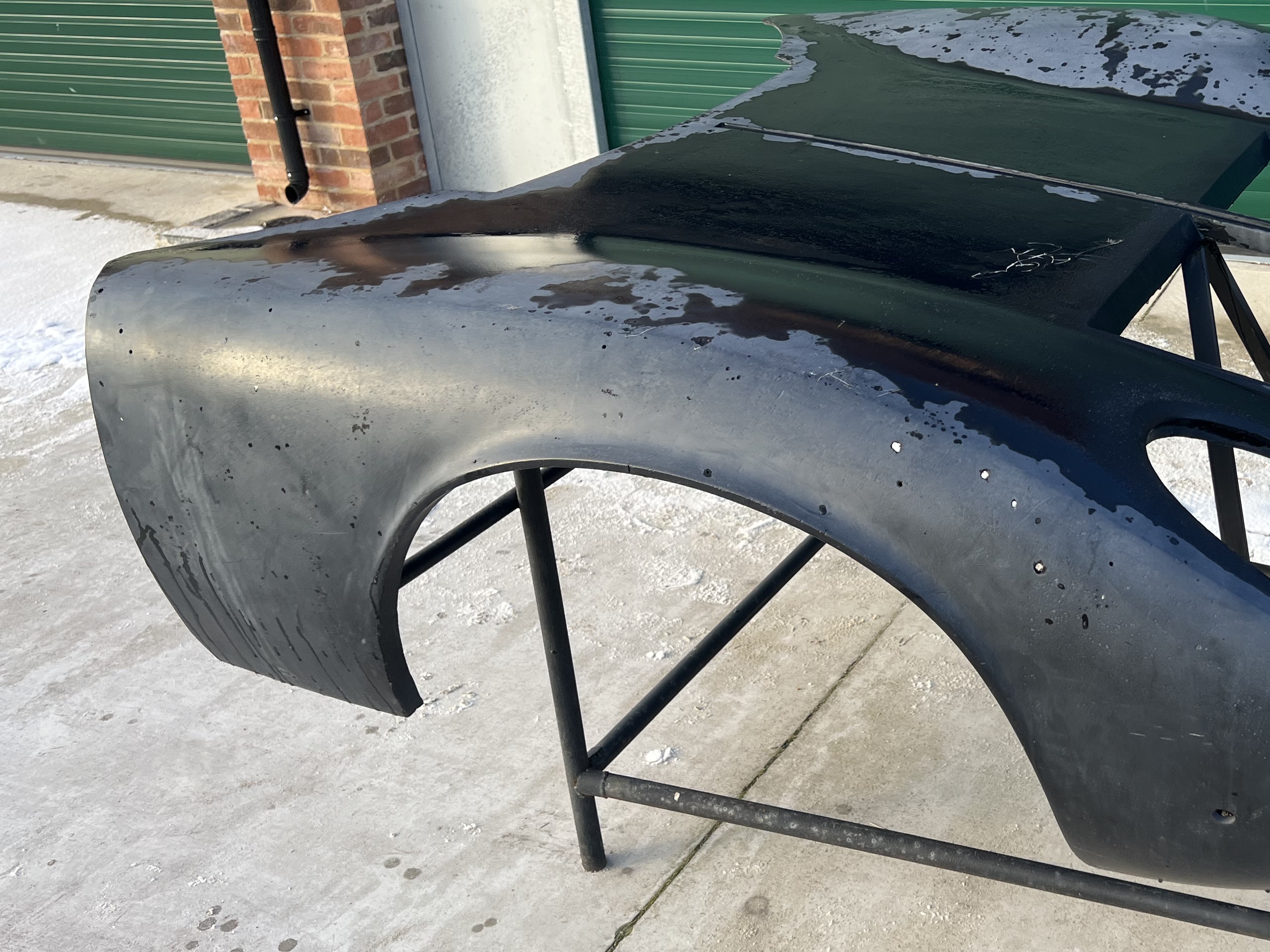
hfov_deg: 44.5
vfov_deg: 35.1
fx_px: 1504
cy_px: 456
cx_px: 921
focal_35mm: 41
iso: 50
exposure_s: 1/674
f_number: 1.5
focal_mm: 5.7
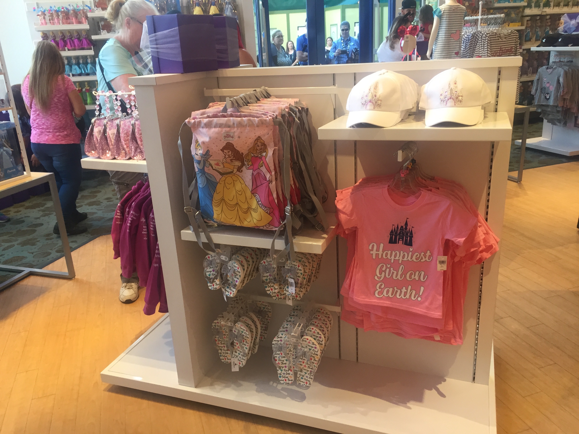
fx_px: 485
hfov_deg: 61.7
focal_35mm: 29
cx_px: 290
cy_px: 217
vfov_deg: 48.2
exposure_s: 1/30
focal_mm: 4.15
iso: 40
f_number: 2.2
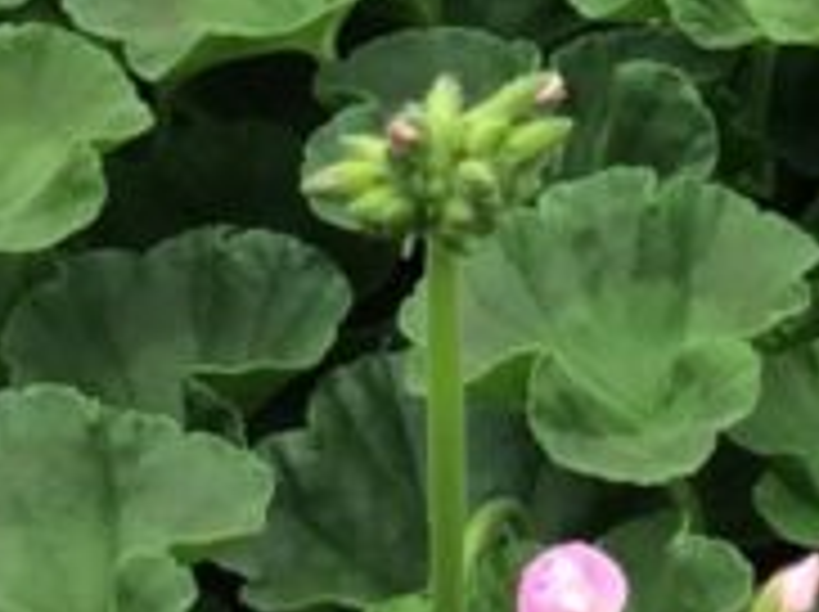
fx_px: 4986
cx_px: 860
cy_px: -702
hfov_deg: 9.3
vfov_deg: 6.8
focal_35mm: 211
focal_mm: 3.3
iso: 32
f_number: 2.4
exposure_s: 1/186
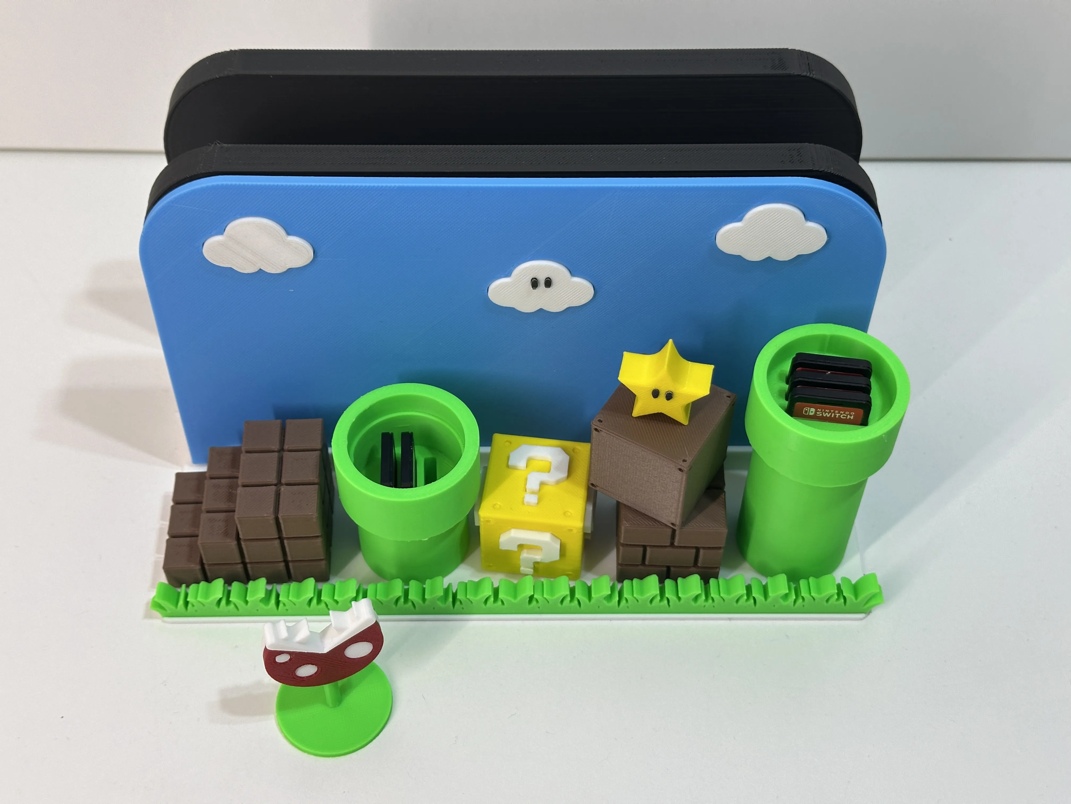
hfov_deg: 39.7
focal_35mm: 48
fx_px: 1485
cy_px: 402
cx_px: 536
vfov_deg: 30.3
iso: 80
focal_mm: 6.86
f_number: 1.78
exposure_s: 1/100
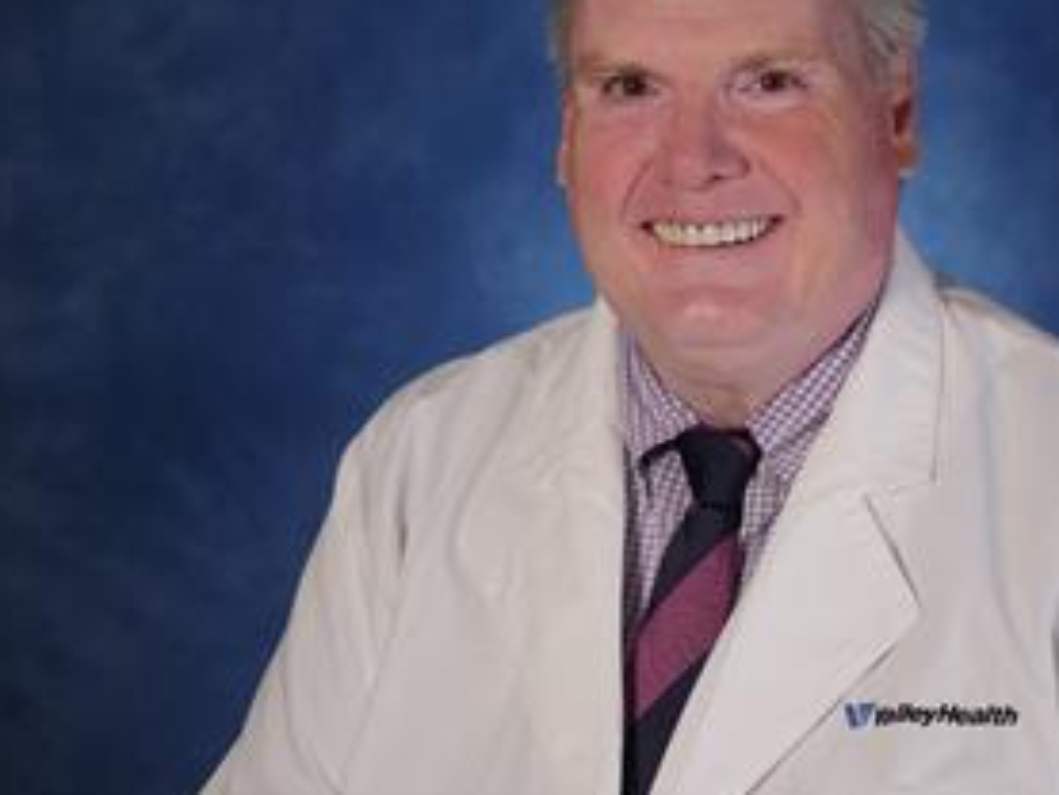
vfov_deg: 14.6
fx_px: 3091
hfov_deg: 19.3
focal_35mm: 101
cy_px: 233
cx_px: 746
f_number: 2.8
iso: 800
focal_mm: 35
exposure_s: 1/160
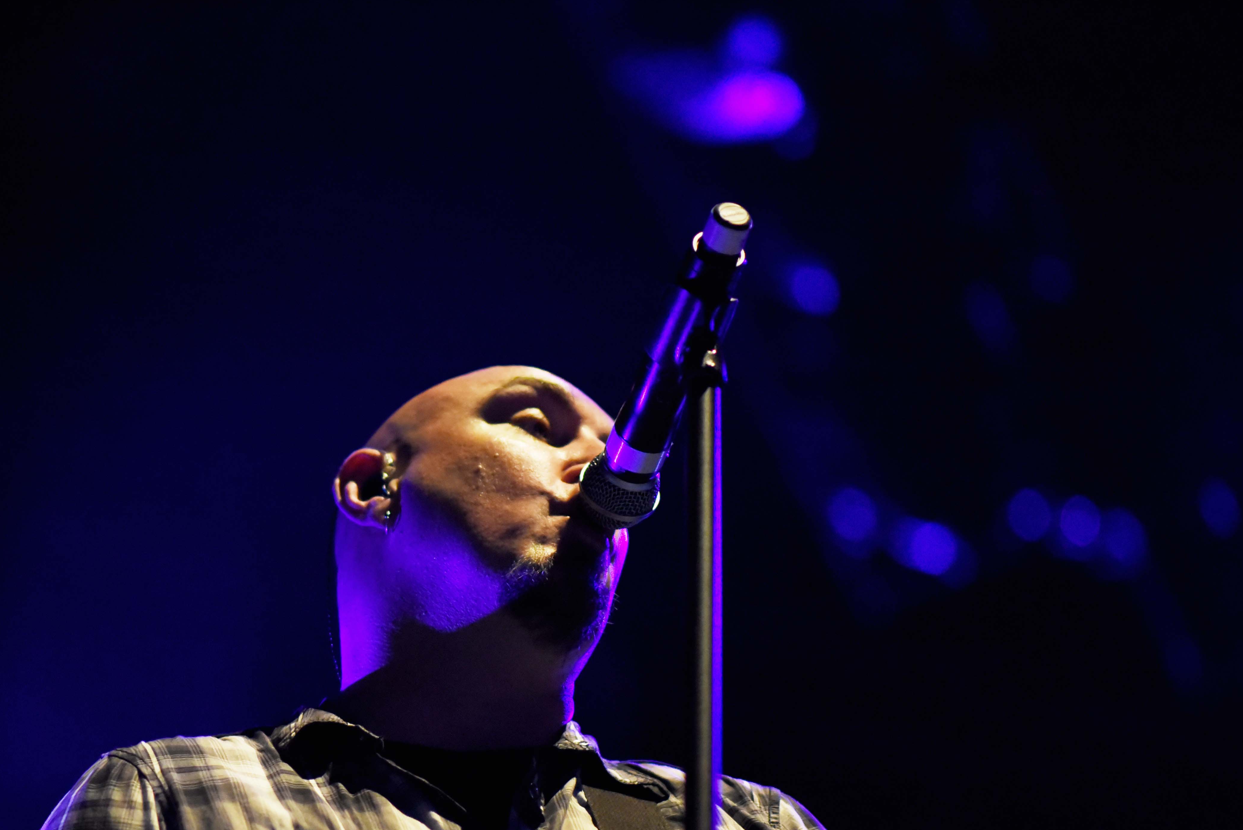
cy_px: 590
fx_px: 4248
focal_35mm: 123
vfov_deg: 11.1
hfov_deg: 16.6
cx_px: 477
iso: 4000
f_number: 1.8
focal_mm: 85
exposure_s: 1/1250
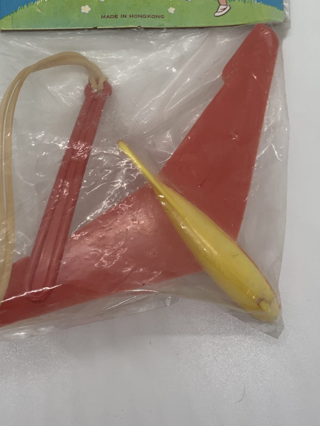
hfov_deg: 35.9
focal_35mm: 40
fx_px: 493
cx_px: 149
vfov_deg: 45.9
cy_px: 133
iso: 25
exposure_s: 1/125
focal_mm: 4.25
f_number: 1.8
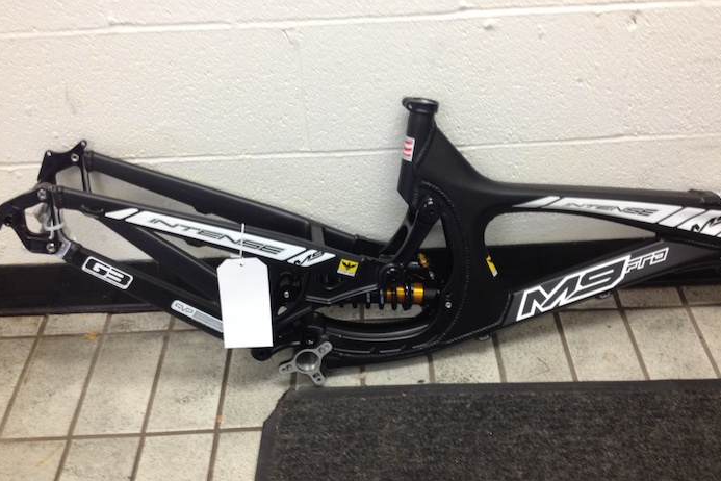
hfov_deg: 46.4
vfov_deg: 31.9
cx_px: 379
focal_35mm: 42
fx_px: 841
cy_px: 245
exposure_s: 1/20
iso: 80
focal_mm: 4.28
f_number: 2.4
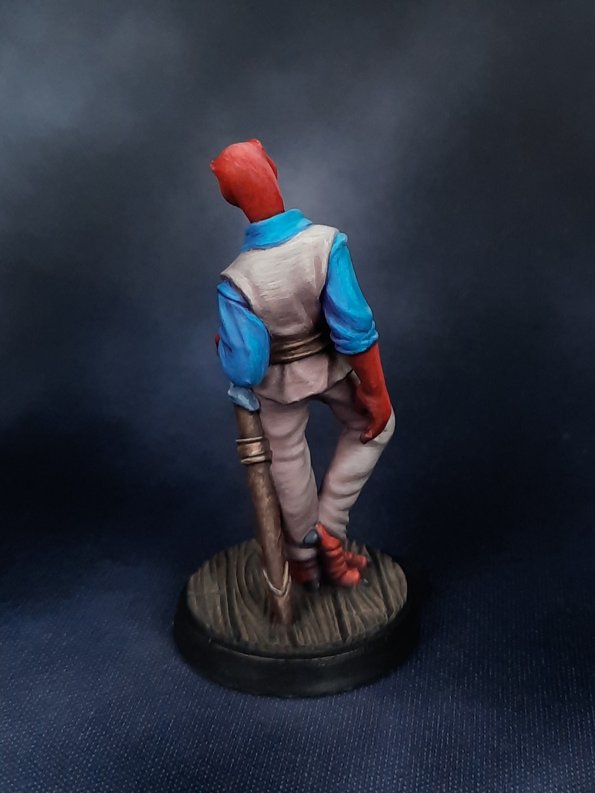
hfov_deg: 54.9
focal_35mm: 25
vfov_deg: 69.4
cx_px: 298
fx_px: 573
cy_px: 396
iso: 400
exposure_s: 1/357
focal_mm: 4.6
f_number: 2
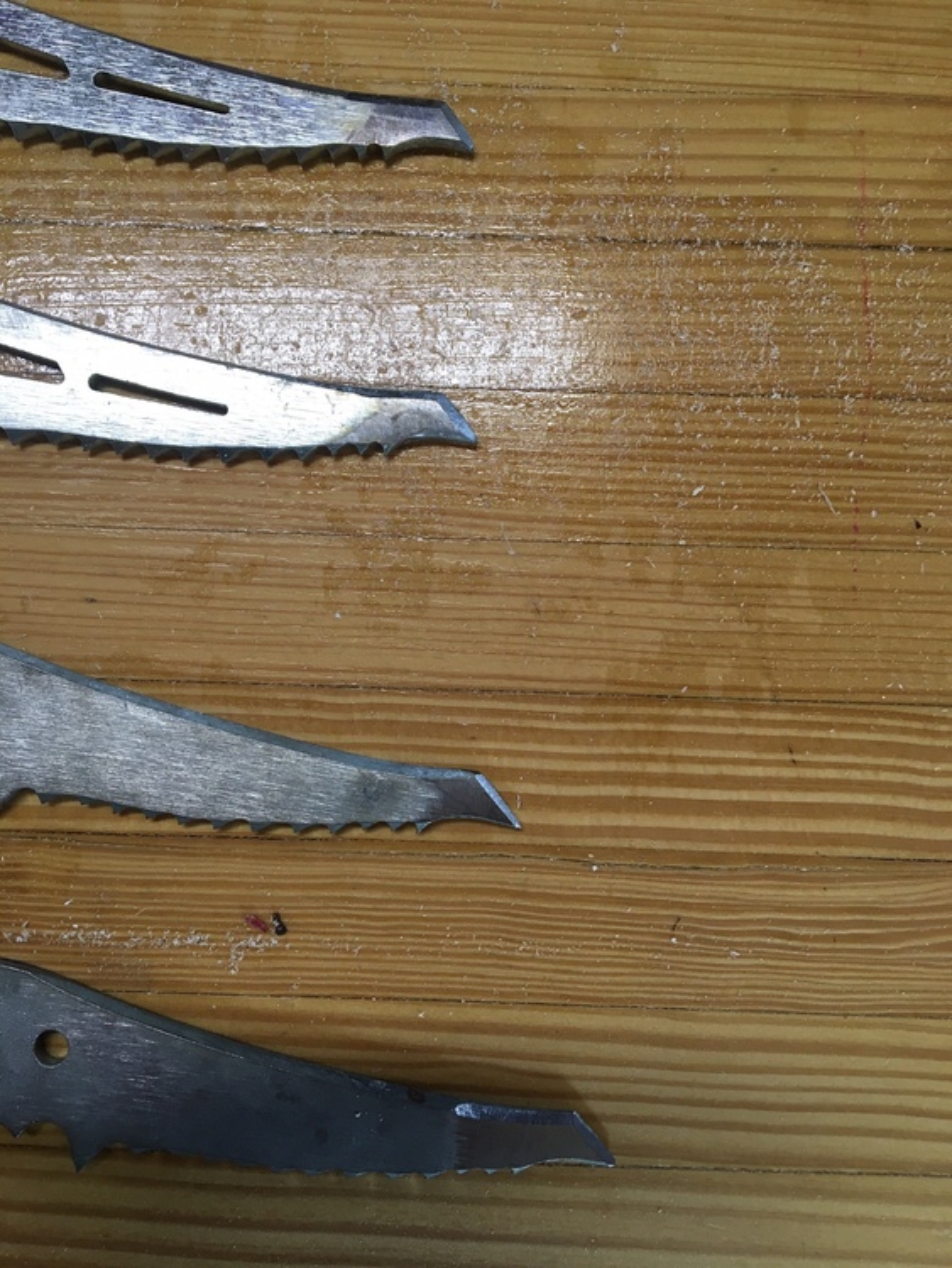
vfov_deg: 61.6
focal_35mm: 29
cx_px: 476
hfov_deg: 48.3
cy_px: 634
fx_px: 1063
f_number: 2.2
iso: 32
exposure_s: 1/30
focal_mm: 4.15
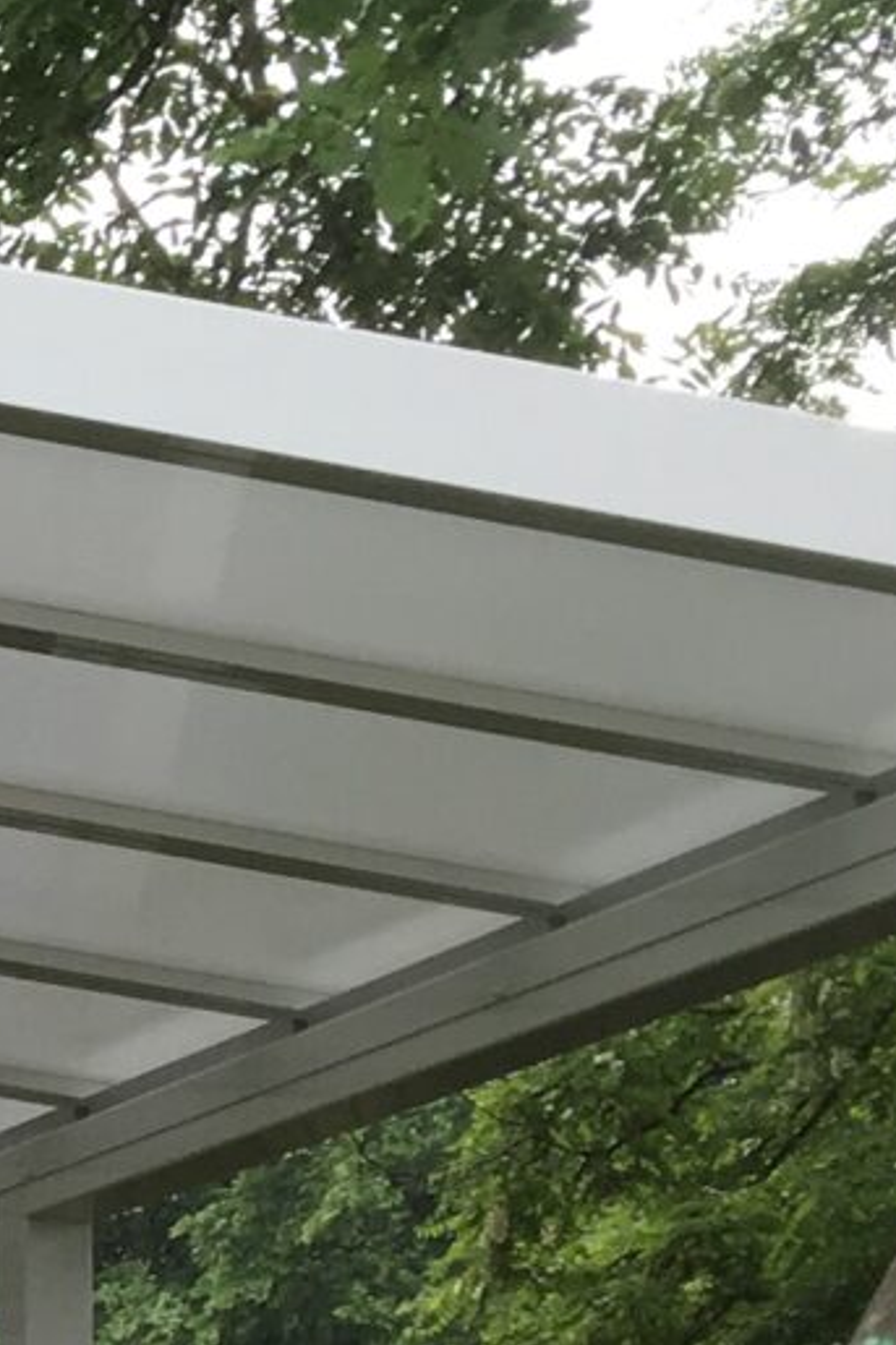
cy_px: 1517
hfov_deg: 7.9
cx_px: -1740
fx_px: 5603
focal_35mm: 150
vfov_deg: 13.4
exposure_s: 1/179
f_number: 2.2
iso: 25
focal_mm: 4.15
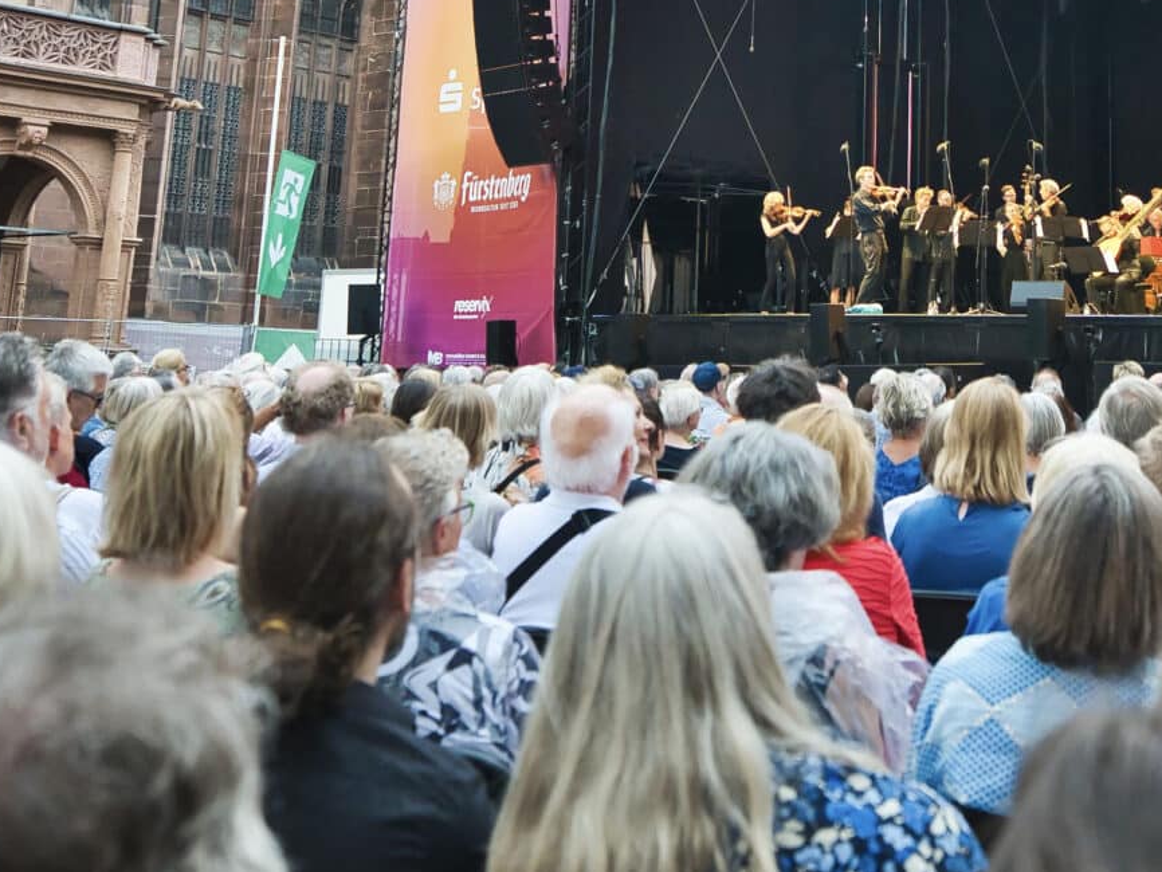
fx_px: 1813
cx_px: 776
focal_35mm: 54
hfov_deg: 35.2
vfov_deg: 25.3
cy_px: -57
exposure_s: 1/250
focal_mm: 19
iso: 800
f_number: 2.8
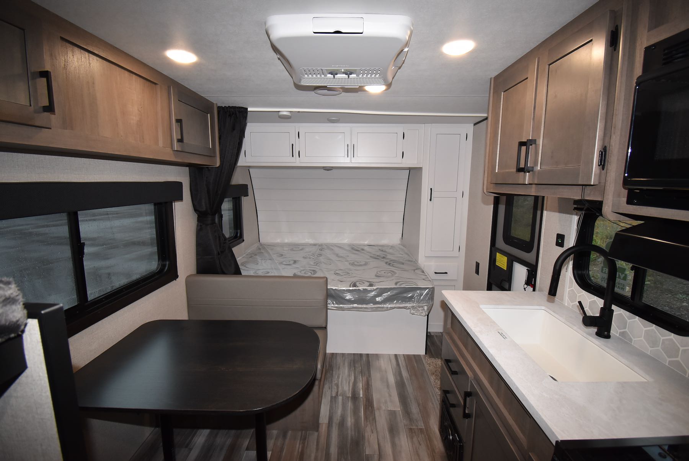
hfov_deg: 100.3
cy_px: 230
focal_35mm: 15
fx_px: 287
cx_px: 344
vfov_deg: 77.5
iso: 800
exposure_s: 1/60
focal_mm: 10
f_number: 4.5
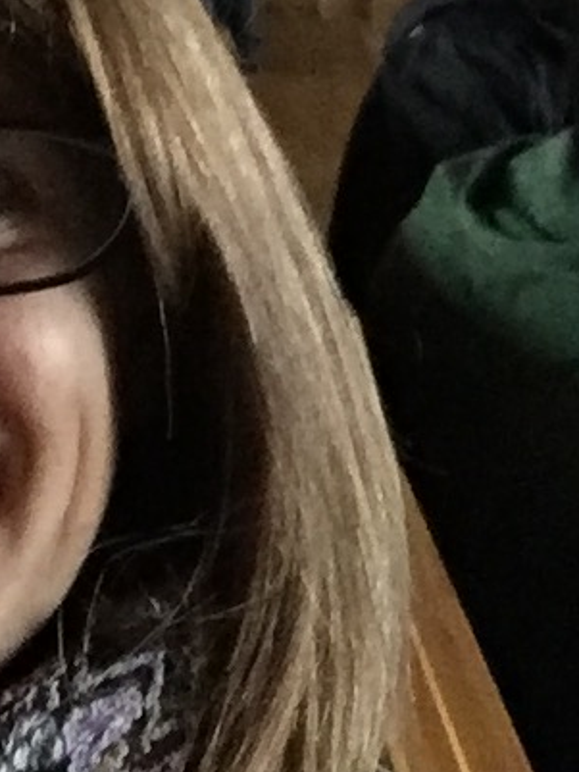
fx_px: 2207
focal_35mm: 99
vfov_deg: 18.3
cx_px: -190
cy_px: -262
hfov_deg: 14.3
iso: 500
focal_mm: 2.65
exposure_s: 1/17
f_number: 2.2
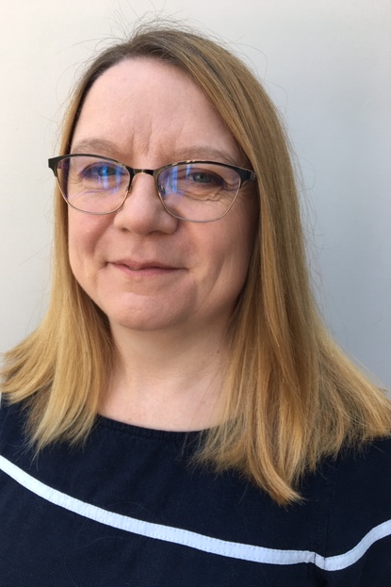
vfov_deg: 60.3
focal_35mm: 31
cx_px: 169
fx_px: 505
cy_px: 291
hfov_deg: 42.2
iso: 32
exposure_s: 1/100
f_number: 2.2
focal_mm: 4.15
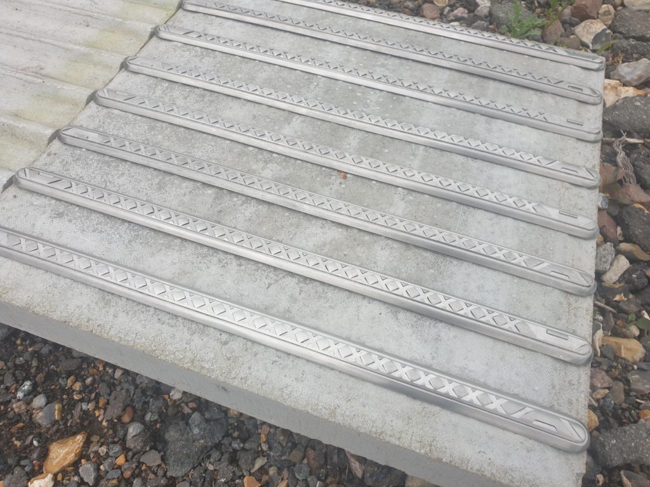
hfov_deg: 67.3
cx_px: 325
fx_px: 488
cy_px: 244
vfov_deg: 53.1
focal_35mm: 26
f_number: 2.4
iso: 50
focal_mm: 4.3
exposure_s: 1/137
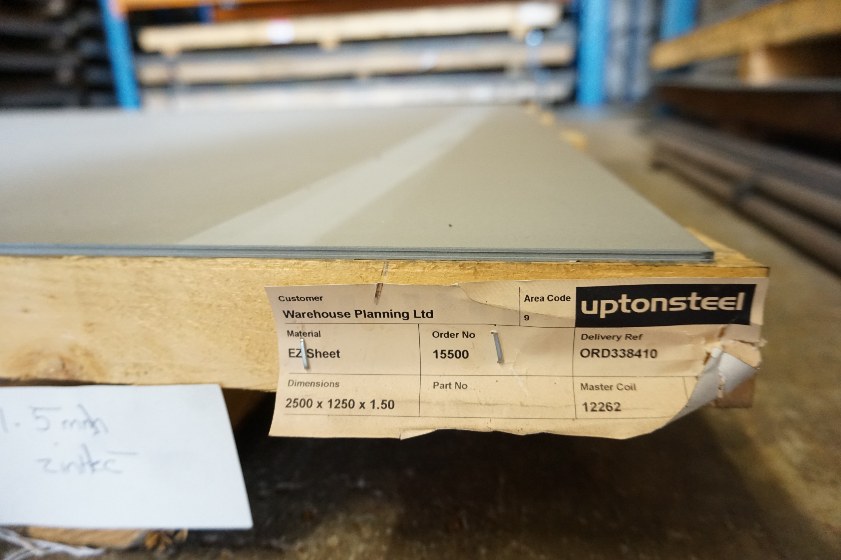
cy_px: 280
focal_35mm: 24
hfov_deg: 73.7
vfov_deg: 53.1
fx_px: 561
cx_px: 420
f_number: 3.5
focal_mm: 16
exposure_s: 1/60
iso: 2000
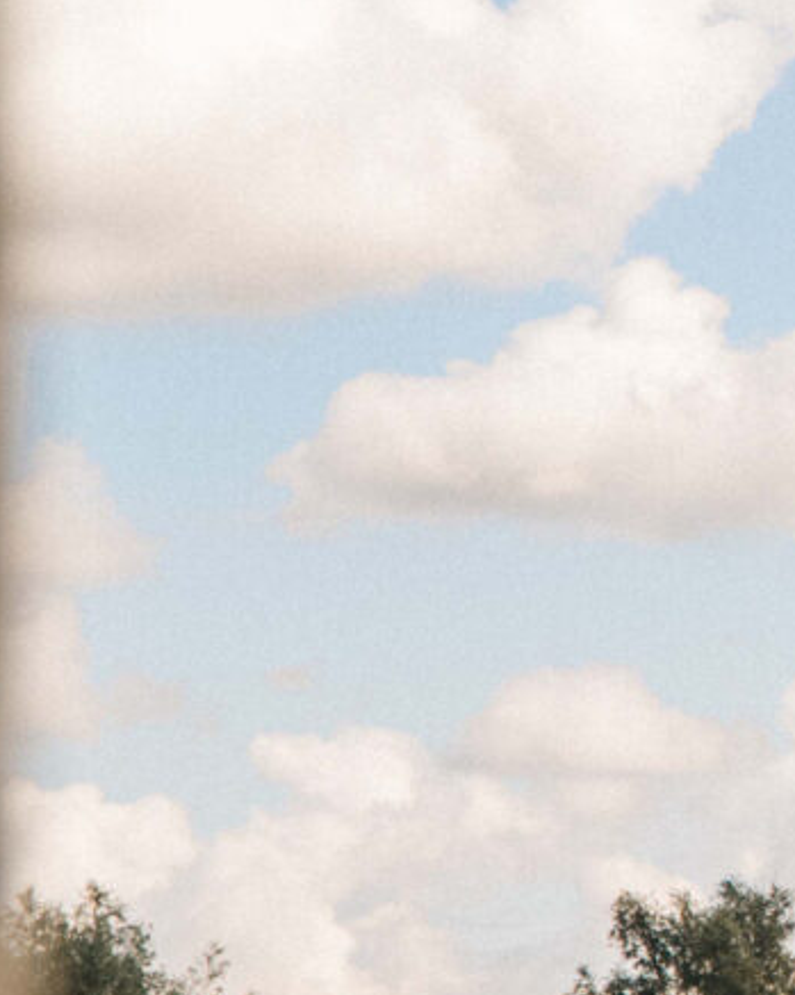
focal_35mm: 264
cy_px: 634
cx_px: 1886
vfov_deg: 7.3
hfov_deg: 5.6
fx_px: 7773
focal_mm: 40
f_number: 4
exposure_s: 1/800
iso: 100
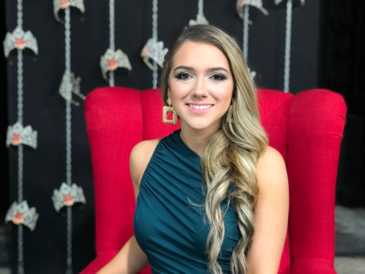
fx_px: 601
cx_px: 182
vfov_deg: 25.7
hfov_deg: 33.8
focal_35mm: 57
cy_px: 137
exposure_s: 1/33
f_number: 2.8
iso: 160
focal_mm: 6.6
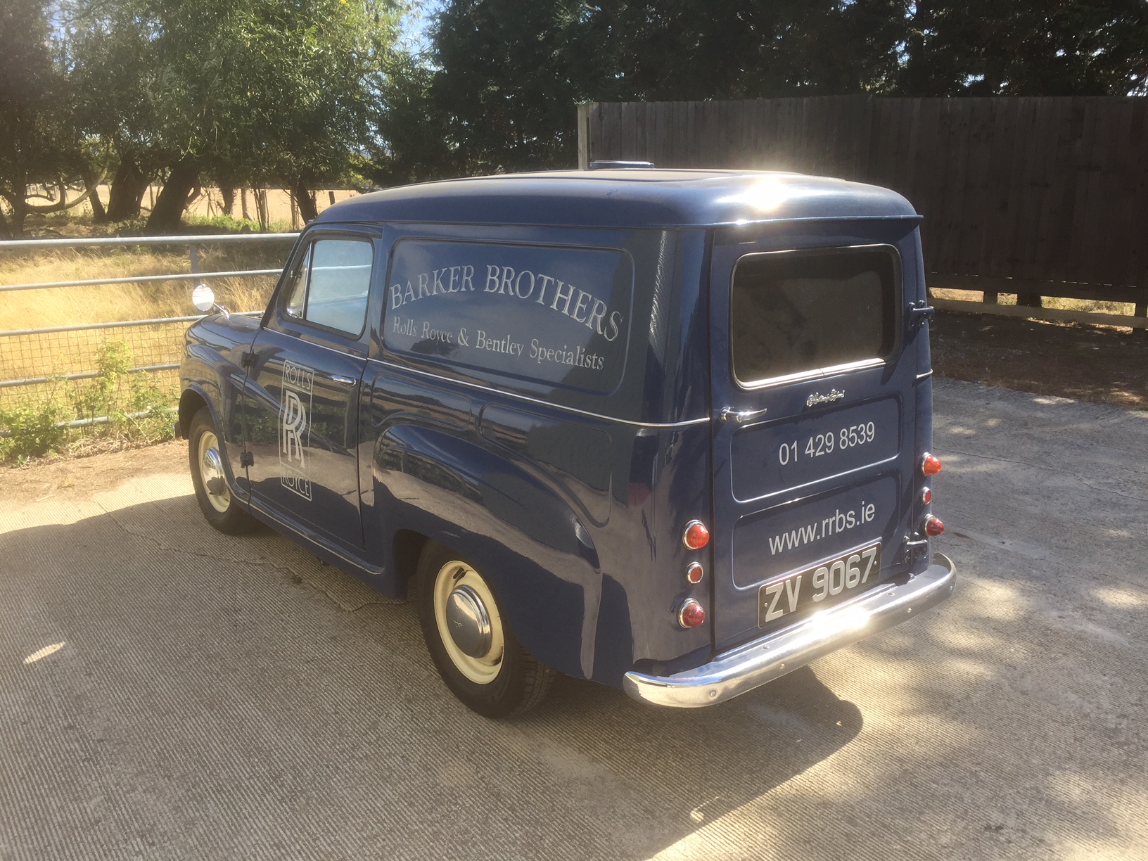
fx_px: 962
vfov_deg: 48.2
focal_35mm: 29
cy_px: 430
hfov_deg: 61.7
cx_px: 574
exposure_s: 1/565
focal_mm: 4.15
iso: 32
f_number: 2.2
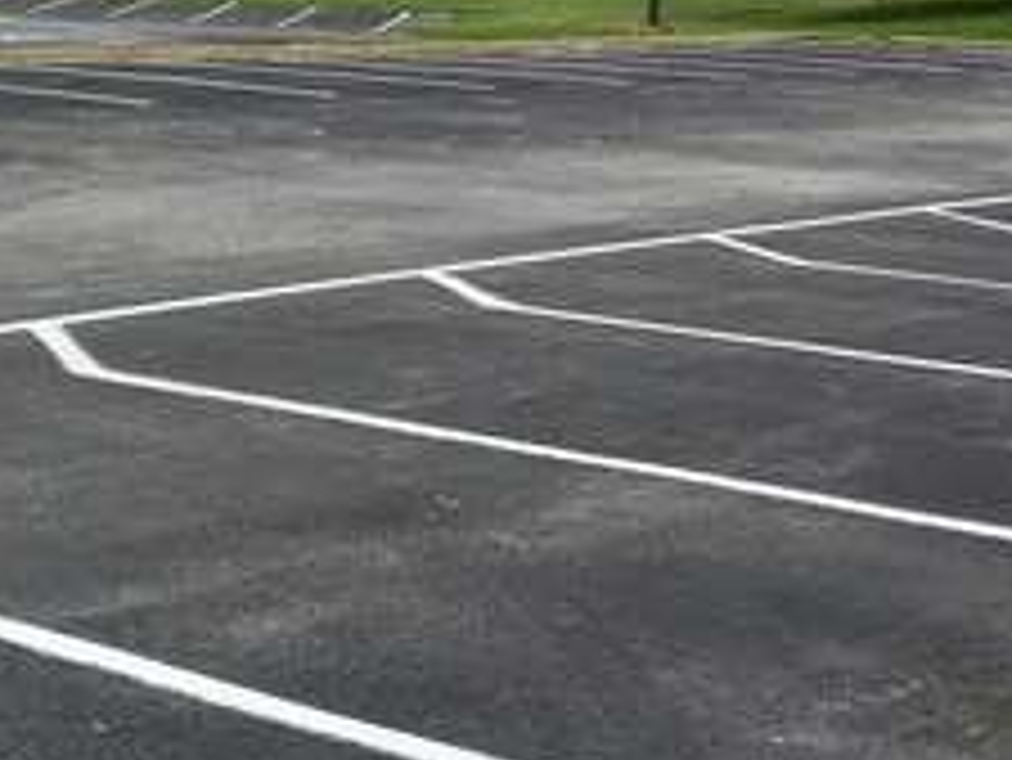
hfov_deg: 21.5
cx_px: -128
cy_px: 180
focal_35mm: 86
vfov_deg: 17.1
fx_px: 2516
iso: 25
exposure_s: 1/1672
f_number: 2.2
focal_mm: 4.15
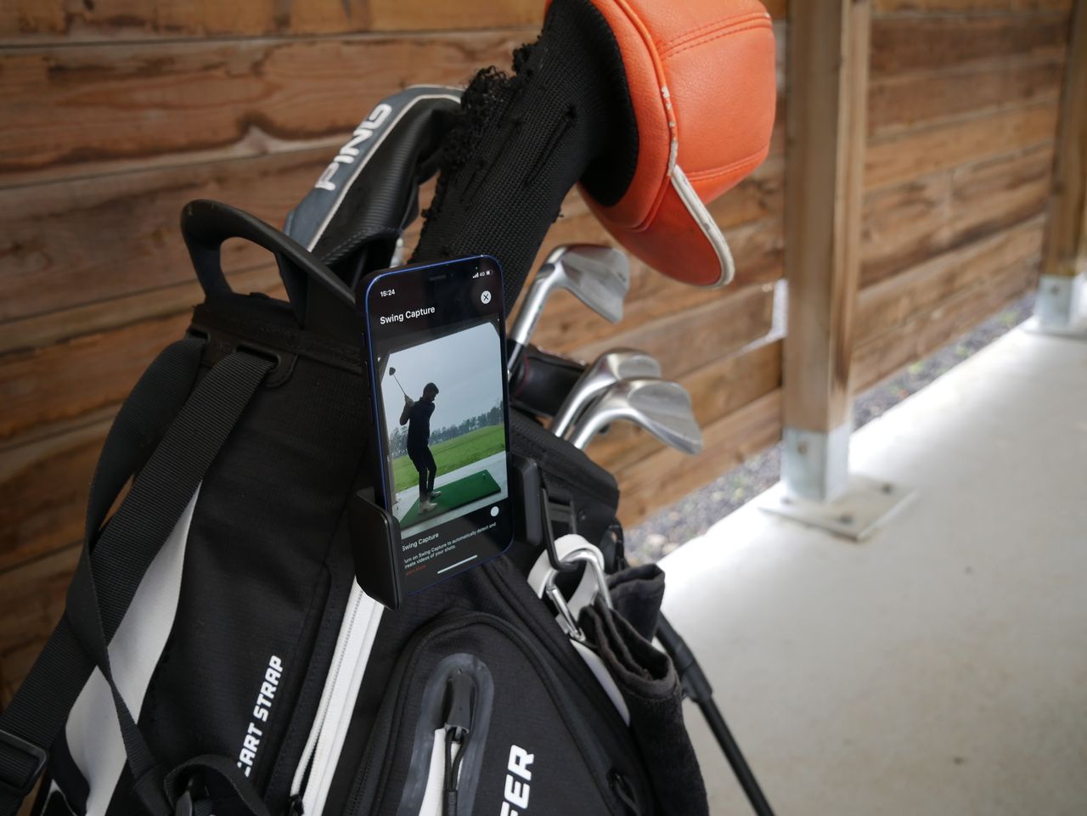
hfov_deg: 59.9
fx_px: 942
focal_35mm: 30
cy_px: 408
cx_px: 544
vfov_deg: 46.8
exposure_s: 1/60
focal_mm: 15
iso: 400
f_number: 3.7
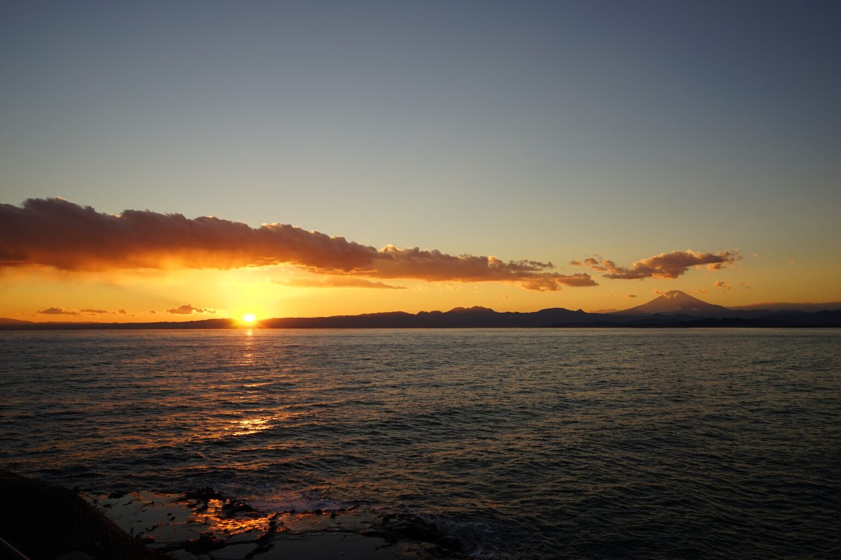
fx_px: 654
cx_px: 420
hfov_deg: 65.5
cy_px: 280
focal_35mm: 28
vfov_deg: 46.4
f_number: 9
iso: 100
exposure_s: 1/100
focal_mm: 28
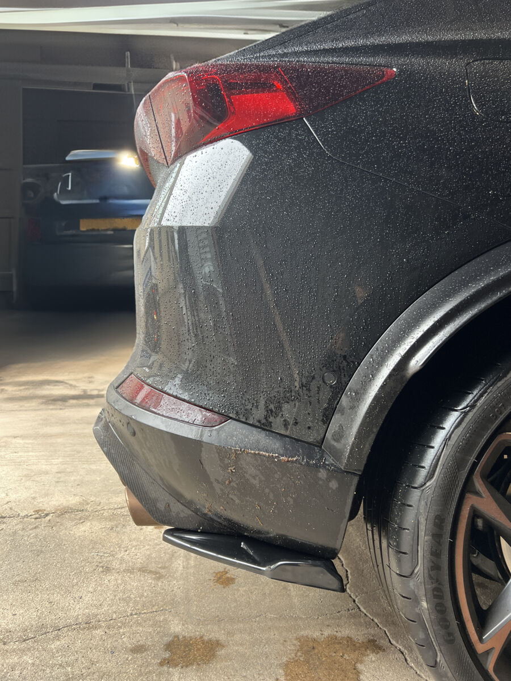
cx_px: 256
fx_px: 512
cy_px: 340
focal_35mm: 26
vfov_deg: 67.3
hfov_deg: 53.1
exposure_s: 1/121
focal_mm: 5.7
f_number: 1.5
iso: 100
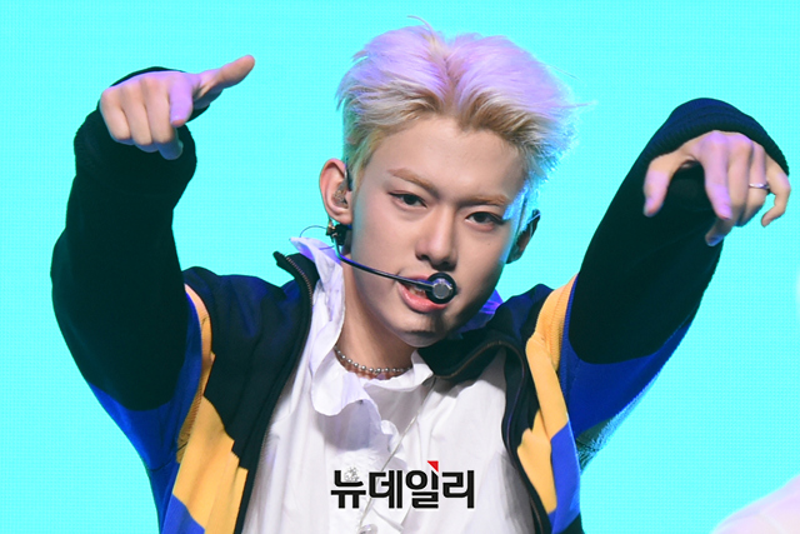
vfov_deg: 4.7
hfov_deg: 7.1
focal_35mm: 290
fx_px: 6445
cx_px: 400
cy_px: 267
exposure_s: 1/400
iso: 3200
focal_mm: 290
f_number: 5.6
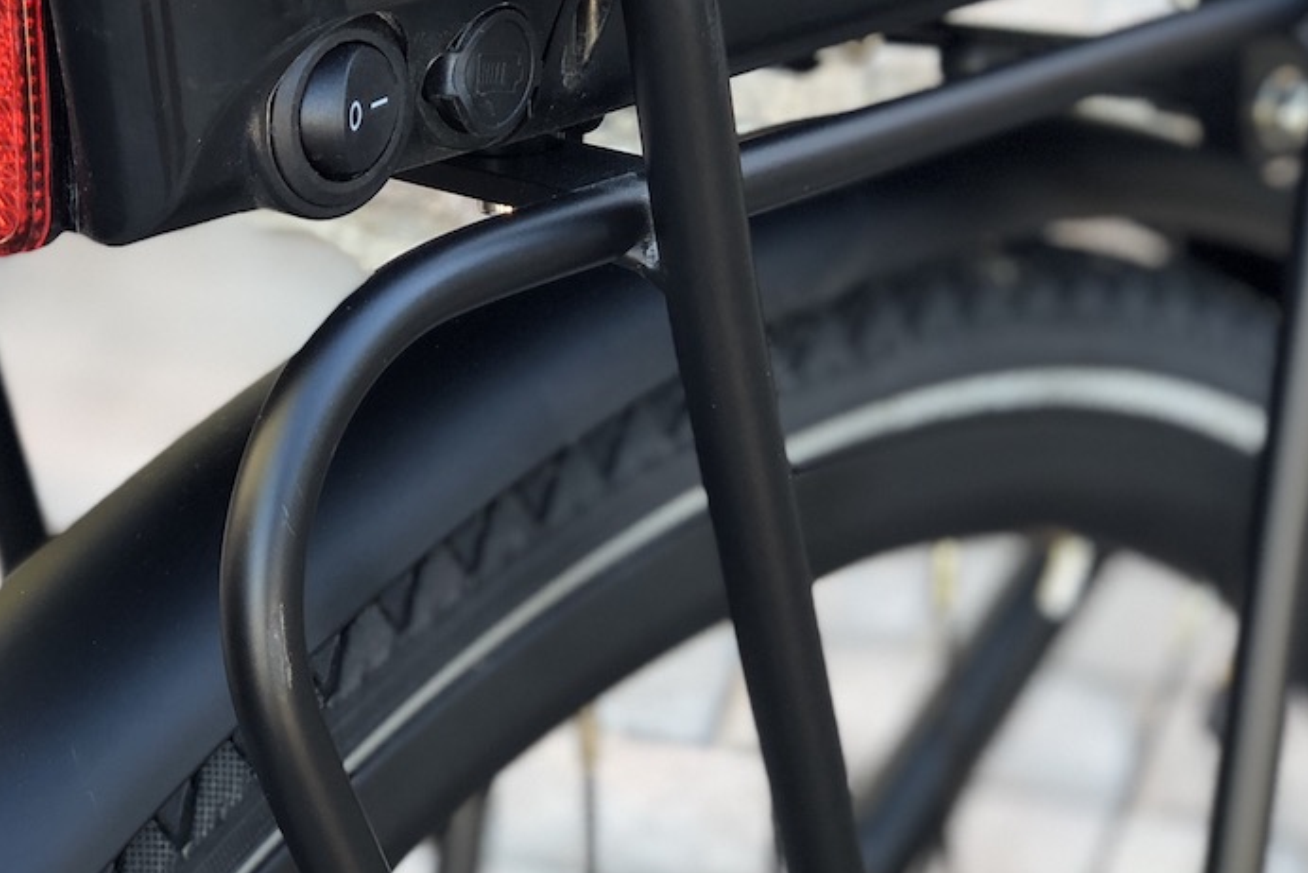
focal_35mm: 100
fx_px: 3635
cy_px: 136
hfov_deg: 20.4
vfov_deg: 13.6
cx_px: 590
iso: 50
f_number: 2.4
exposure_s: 1/60
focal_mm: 6
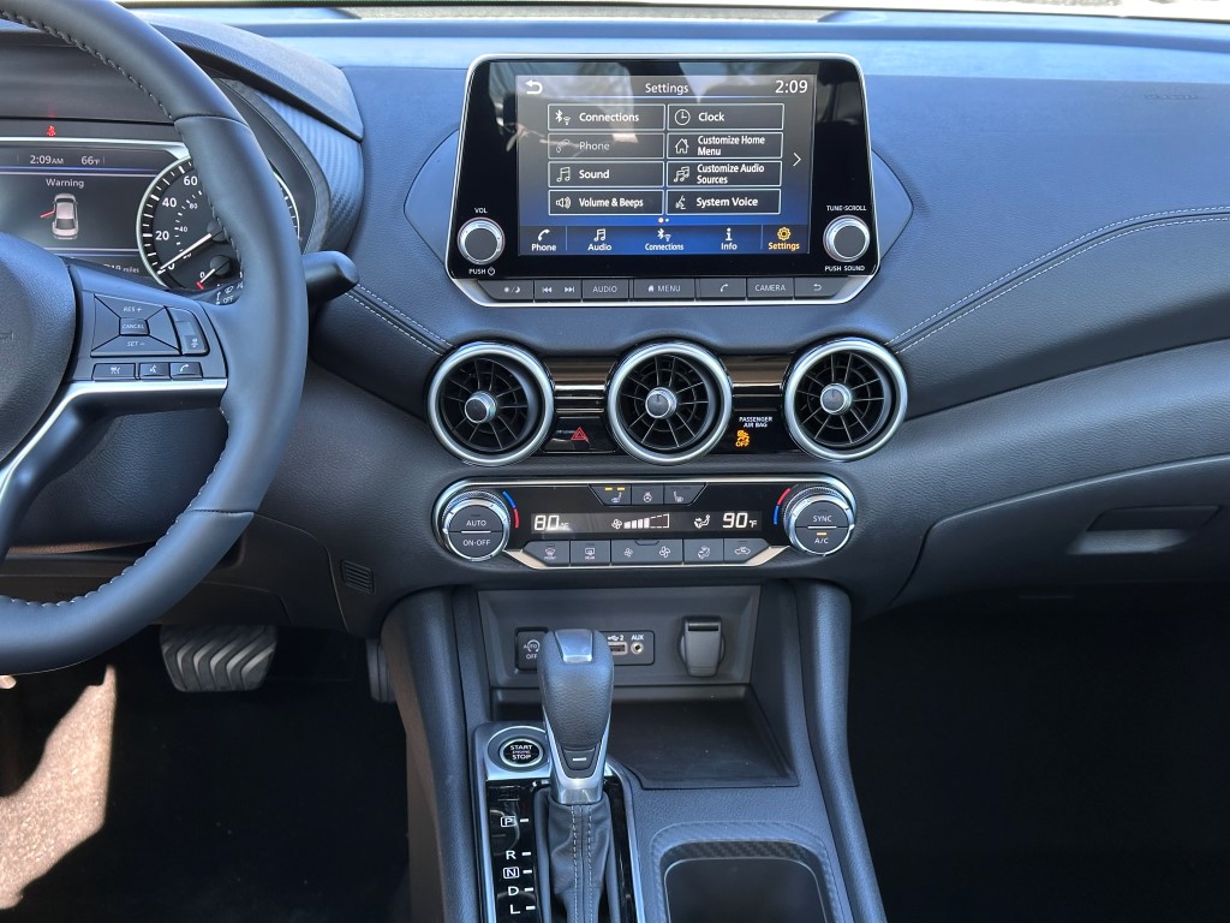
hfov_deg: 39.7
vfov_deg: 30.3
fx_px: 1706
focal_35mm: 48
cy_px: 462
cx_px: 615
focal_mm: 6.86
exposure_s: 1/68
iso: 80
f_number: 1.78
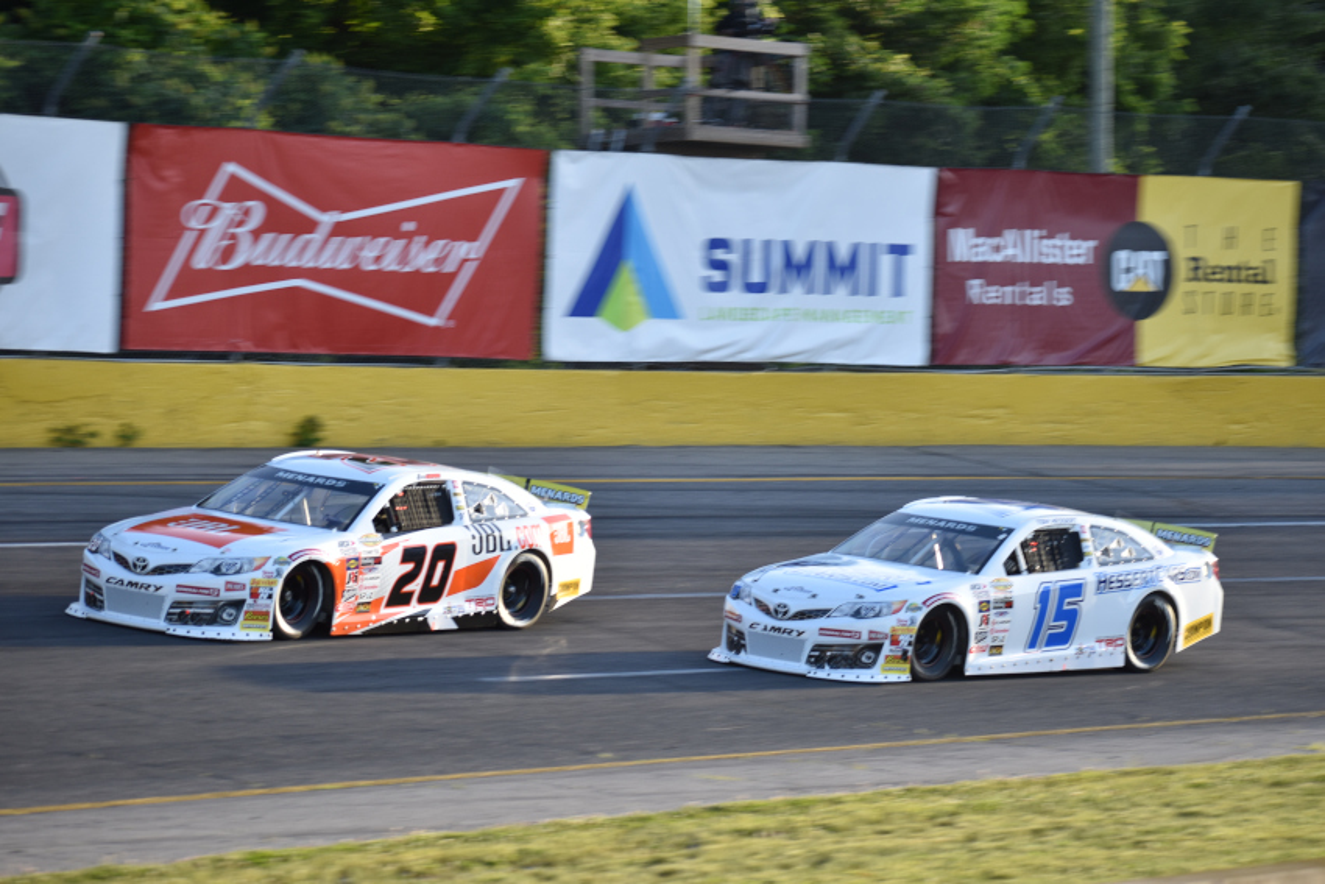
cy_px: 442
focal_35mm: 138
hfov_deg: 14.9
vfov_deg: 9.9
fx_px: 5080
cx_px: 662
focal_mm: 92
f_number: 5.6
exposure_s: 1/250
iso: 200
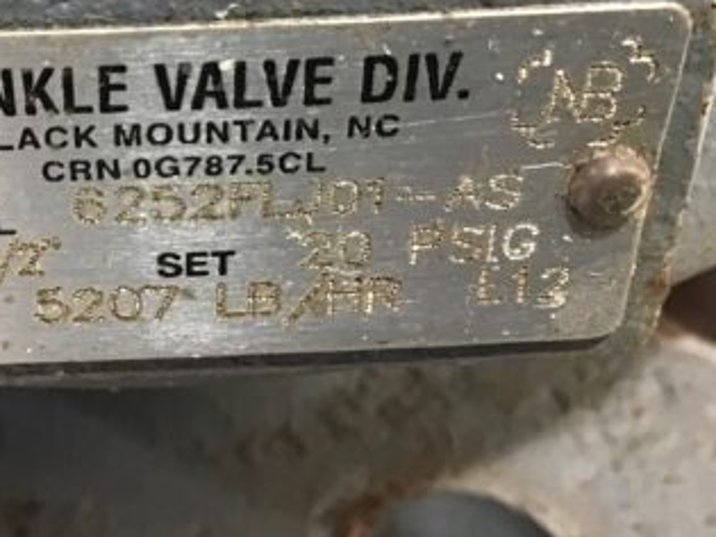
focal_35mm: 59
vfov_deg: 24.6
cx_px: 181
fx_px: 1220
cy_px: 160
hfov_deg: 32.1
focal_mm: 3.3
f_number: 2.4
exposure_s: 1/17
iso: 200
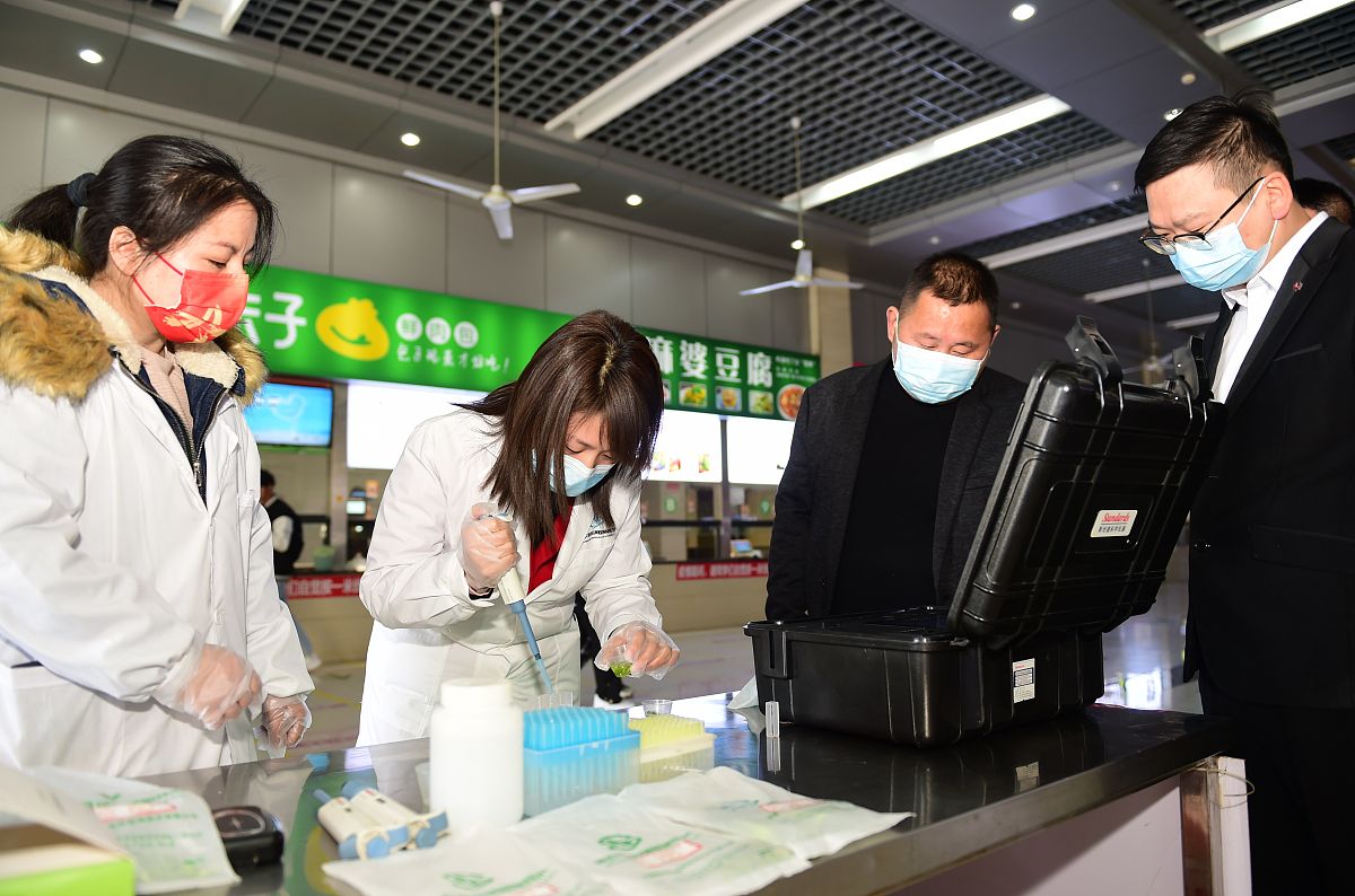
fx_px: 901
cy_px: 448
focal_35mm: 24
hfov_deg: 73.9
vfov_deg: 52.9
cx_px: 678
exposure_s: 1/80
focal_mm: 24
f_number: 2.8
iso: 320
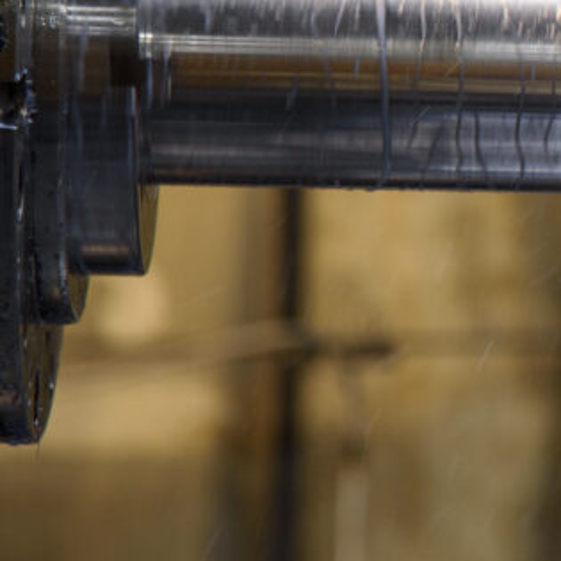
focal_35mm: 332
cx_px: 855
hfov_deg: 5.2
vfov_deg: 5.3
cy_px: 105
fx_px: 6087
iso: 1100
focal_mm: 120
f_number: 4
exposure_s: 1/125
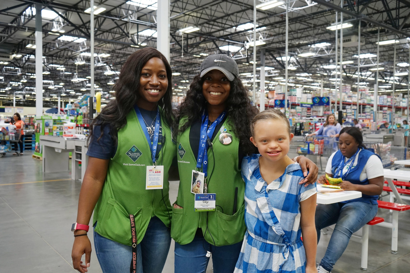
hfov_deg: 61.9
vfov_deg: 43.6
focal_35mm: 30
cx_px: 205
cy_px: 136
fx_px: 342
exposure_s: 1/200
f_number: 5.6
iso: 1000
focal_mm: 30
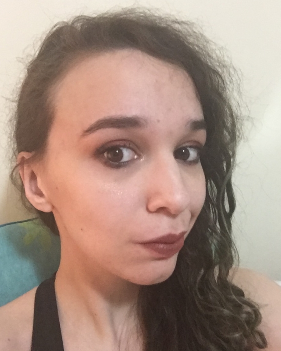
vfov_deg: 49.0
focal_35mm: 37
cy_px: 189
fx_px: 385
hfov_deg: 40.1
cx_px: 140
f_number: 2.2
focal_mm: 2.65
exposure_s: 1/20
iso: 320
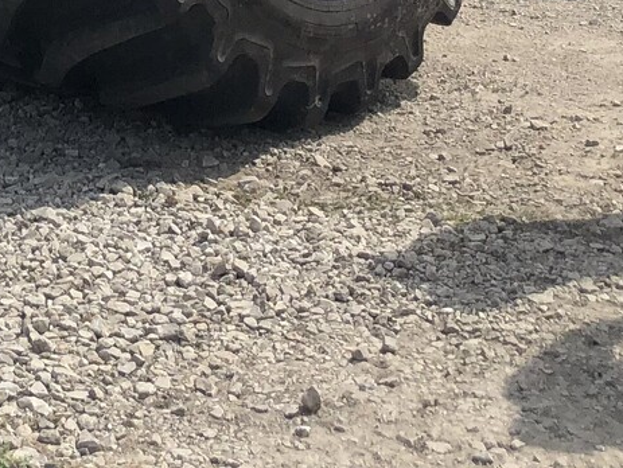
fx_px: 2089
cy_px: -499
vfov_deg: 11.4
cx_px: -61
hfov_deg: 16.5
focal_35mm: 116
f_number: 1.8
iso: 20
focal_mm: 3.99
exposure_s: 1/2825
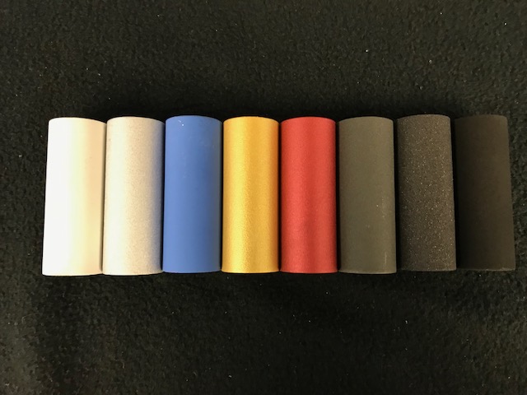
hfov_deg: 63.4
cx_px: 264
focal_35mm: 28
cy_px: 198
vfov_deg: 49.7
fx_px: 426
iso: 100
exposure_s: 1/17
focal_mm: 3.99
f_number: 1.8
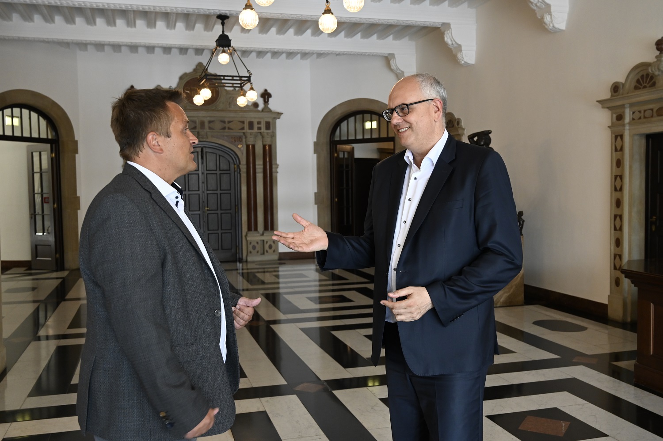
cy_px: 220
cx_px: 332
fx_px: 635
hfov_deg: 55.1
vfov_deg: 38.3
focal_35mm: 34
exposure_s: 1/125
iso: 2500
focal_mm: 34.5
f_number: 5.6
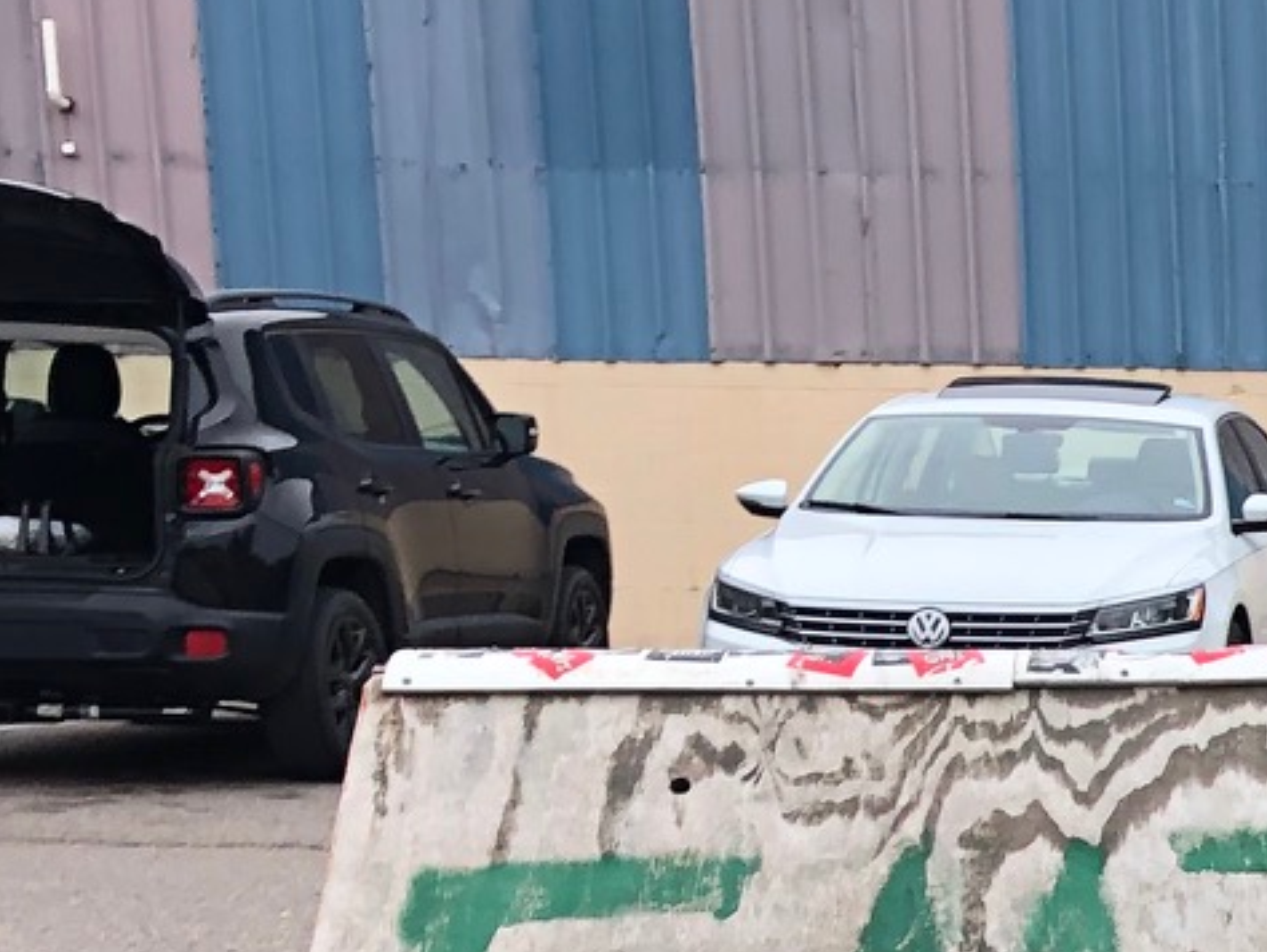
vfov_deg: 12.1
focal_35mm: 119
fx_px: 4358
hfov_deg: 13.6
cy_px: 1235
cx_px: 2686
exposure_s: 1/546
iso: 20
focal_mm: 3.99
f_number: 1.8
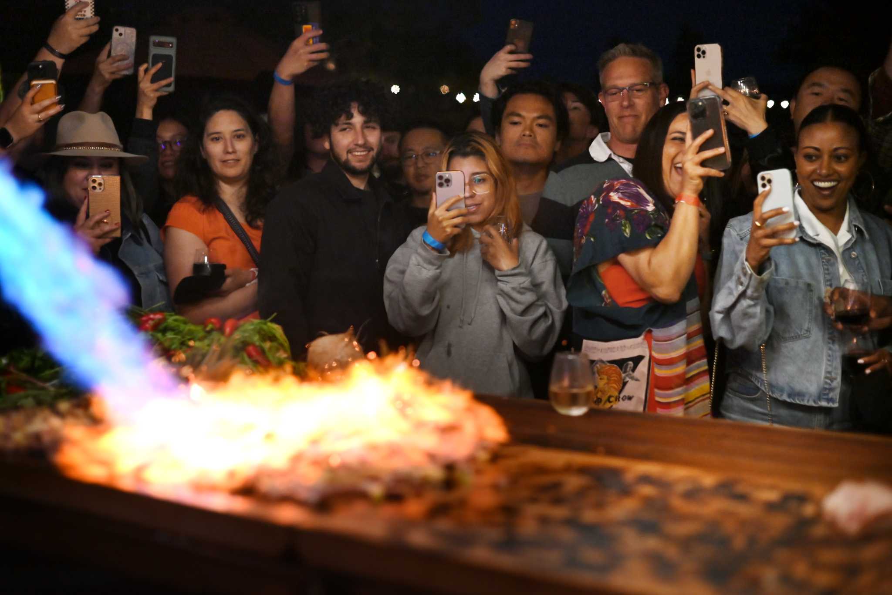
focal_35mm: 50
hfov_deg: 39.6
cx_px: 446
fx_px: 1239
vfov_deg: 27.0
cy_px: 298
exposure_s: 1/400
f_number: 2.2
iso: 3200
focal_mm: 50
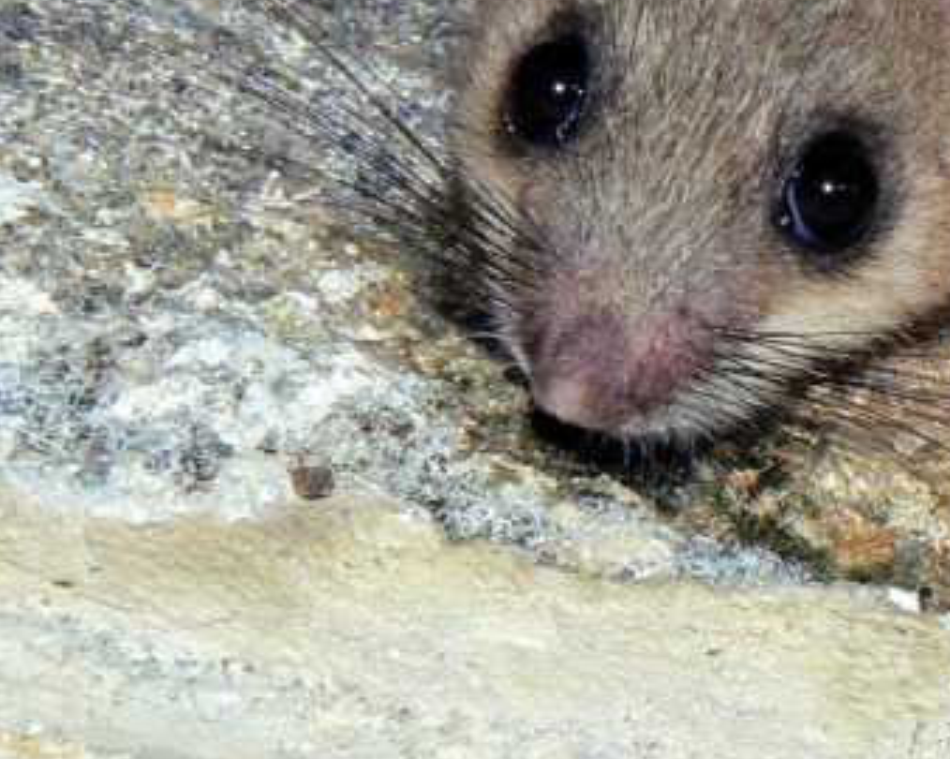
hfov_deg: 7.2
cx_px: 849
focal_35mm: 269
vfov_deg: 5.7
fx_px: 7559
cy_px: -45
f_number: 7.1
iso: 100
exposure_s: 1/200
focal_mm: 15.2
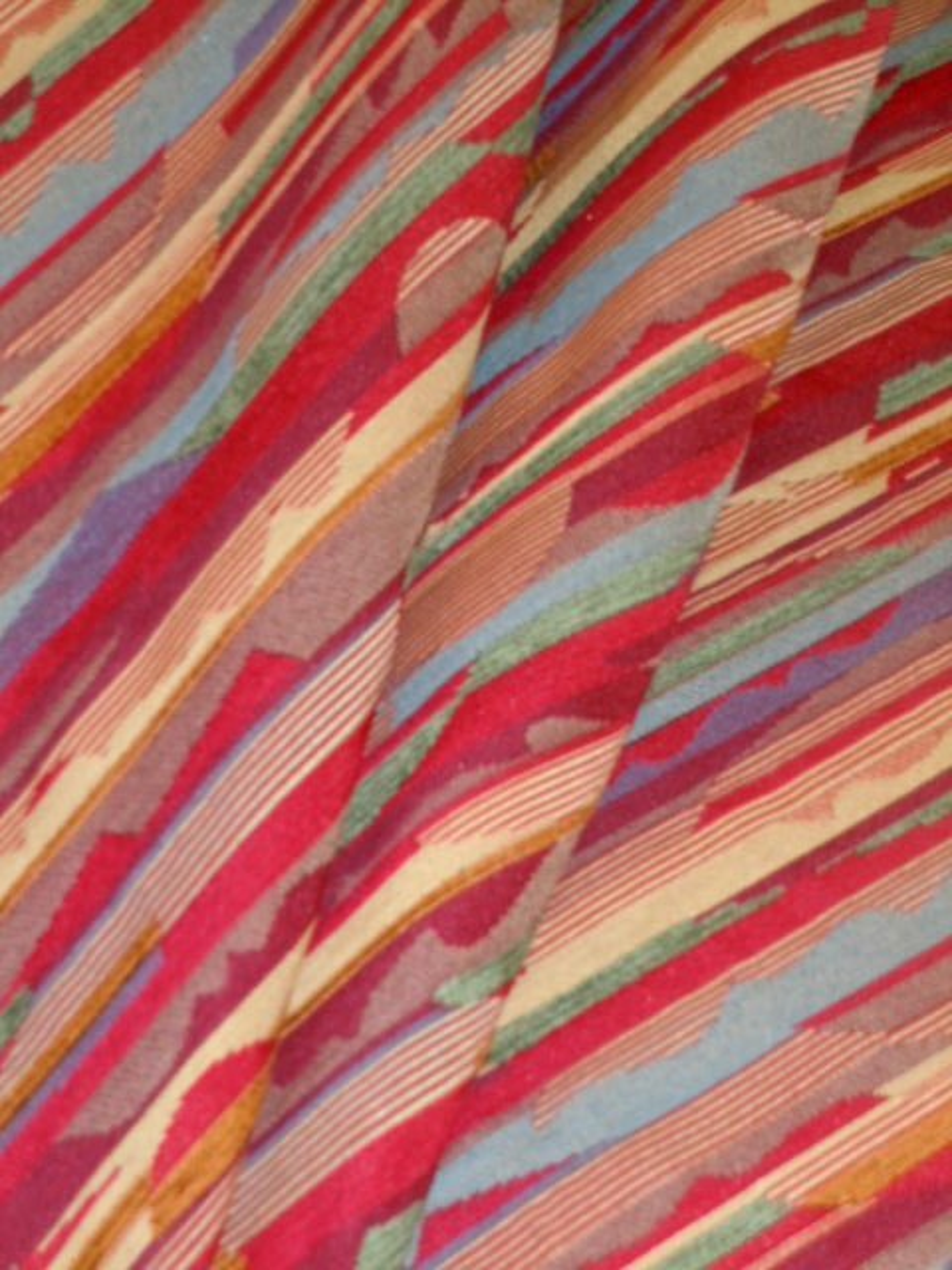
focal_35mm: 74
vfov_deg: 26.3
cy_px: 635
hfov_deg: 19.9
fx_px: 2714
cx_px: 476
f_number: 5.2
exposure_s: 1/40
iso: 200
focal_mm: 13.2
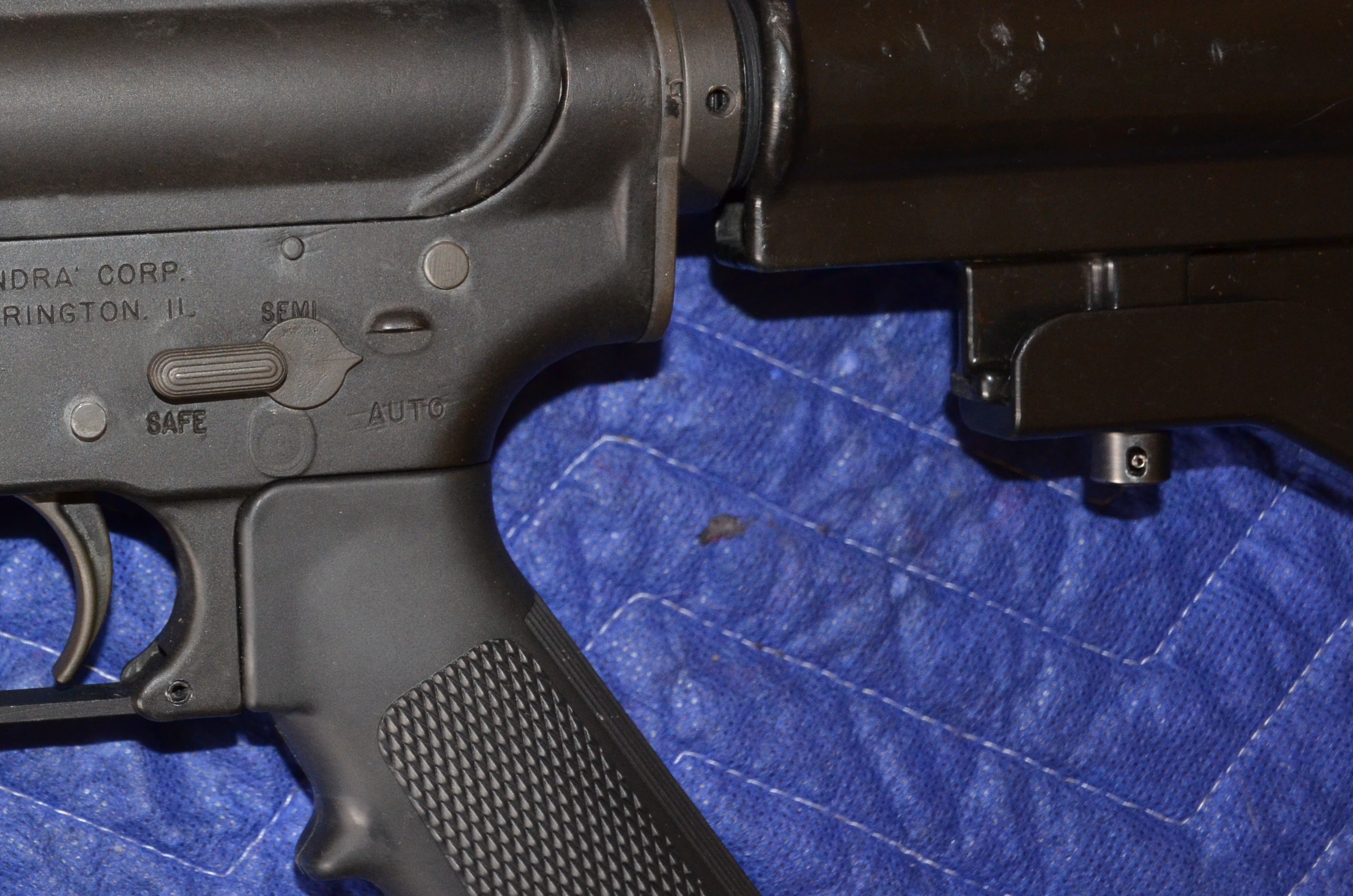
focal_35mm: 74
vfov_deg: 18.3
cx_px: 160
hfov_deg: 26.6
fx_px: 2772
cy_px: 290
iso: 800
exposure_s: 1/60
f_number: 4
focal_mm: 27
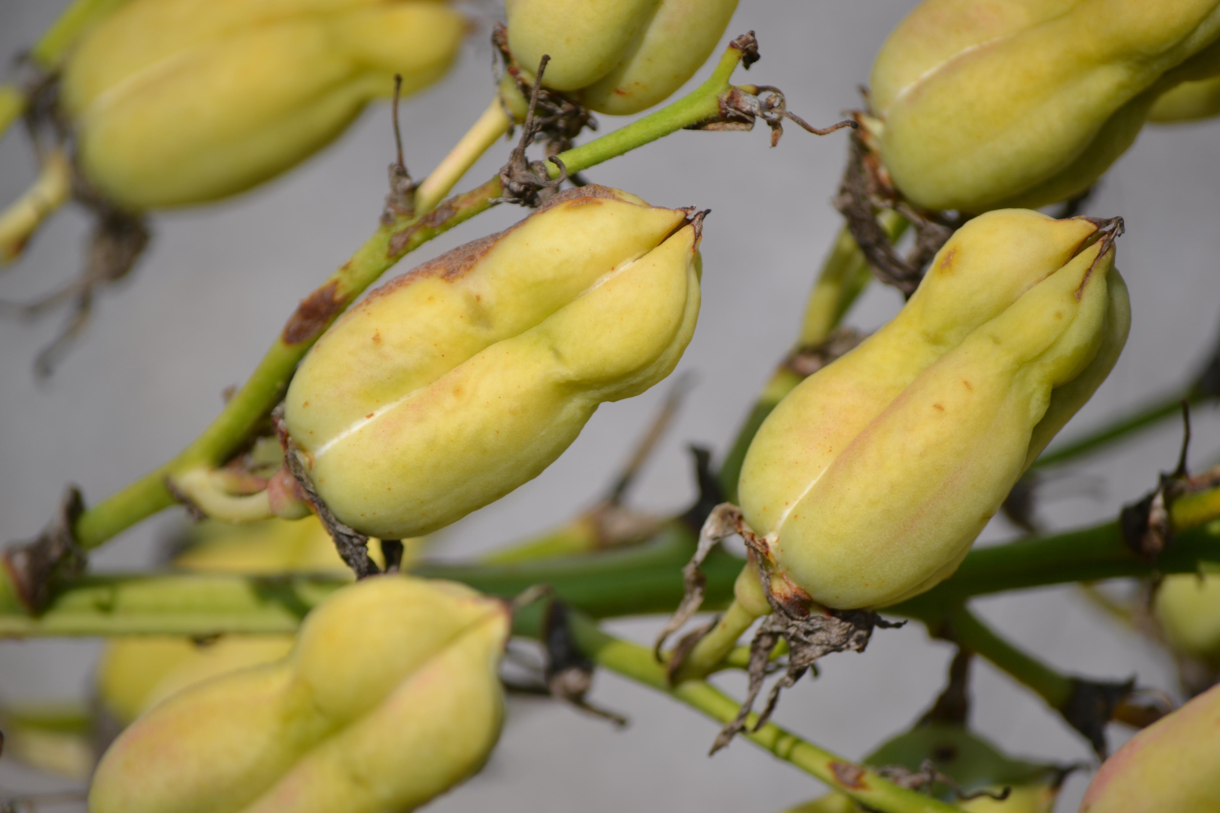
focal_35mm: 262
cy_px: 406
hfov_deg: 7.8
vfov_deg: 5.2
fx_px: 8895
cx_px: 610
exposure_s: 1/640
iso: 100
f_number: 6.3
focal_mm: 175
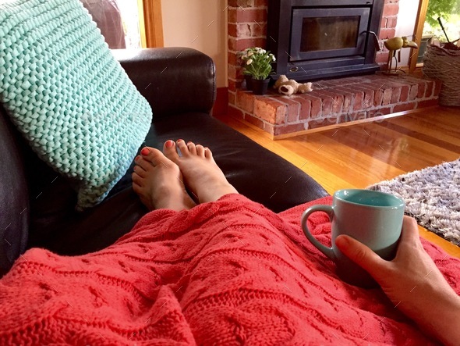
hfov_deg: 61.6
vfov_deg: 48.3
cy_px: 173
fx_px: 386
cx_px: 230
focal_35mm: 29
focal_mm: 4.15
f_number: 2.2
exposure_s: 1/20
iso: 250
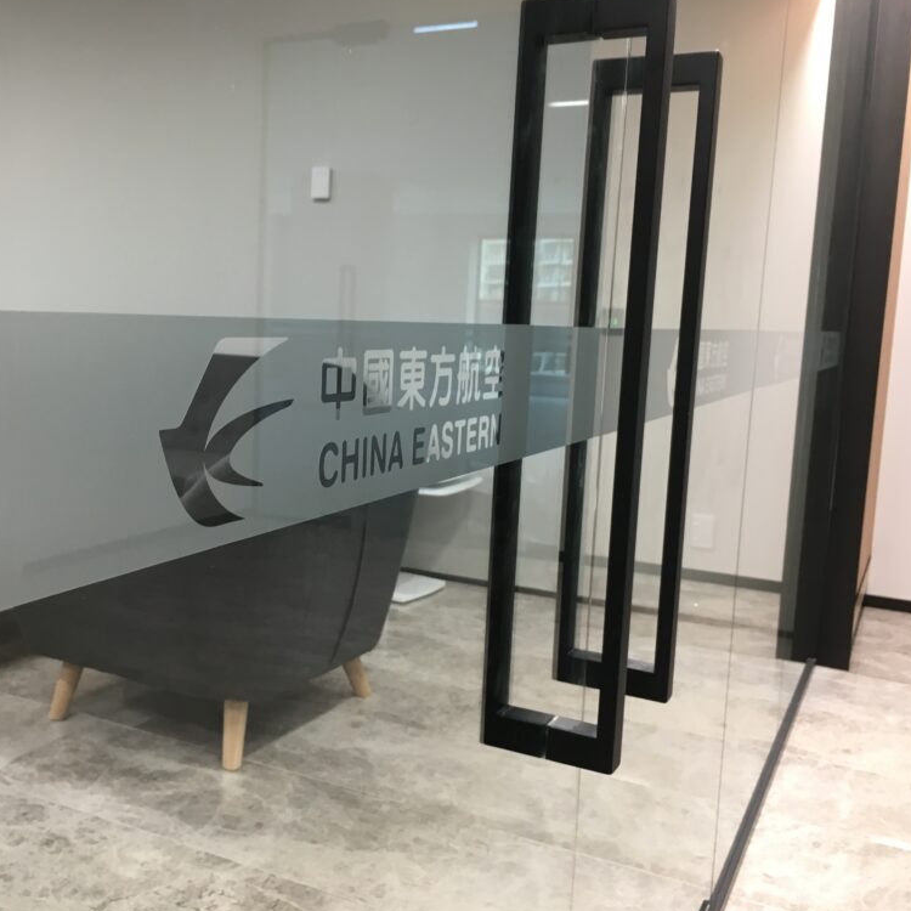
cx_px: 361
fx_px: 1042
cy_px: 449
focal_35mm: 35
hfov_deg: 46.9
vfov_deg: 47.2
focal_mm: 4.15
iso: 80
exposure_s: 1/33
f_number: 2.2
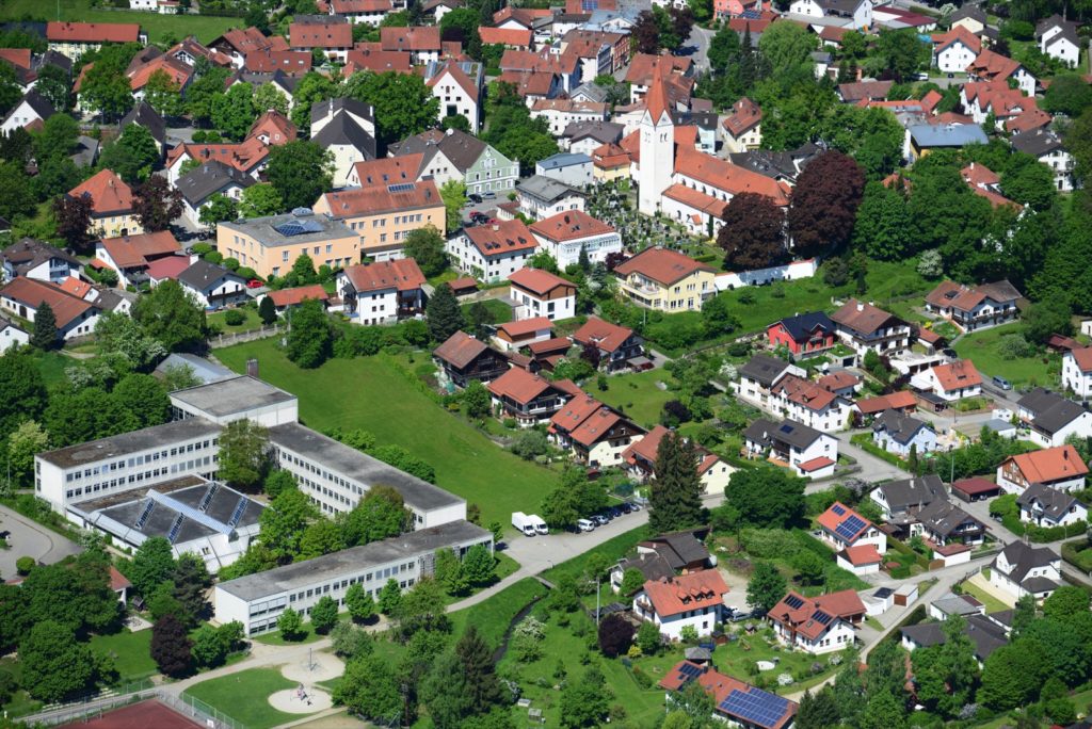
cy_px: 364
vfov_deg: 9.5
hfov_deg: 14.1
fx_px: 4401
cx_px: 546
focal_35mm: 145
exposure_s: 1/4000
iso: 450
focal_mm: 145
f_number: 5
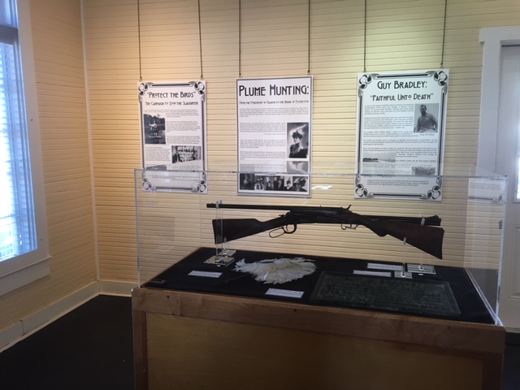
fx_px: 436
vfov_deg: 48.2
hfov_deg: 61.7
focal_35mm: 29
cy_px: 195
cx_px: 260
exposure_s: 1/30
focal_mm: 4.15
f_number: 2.2
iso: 40
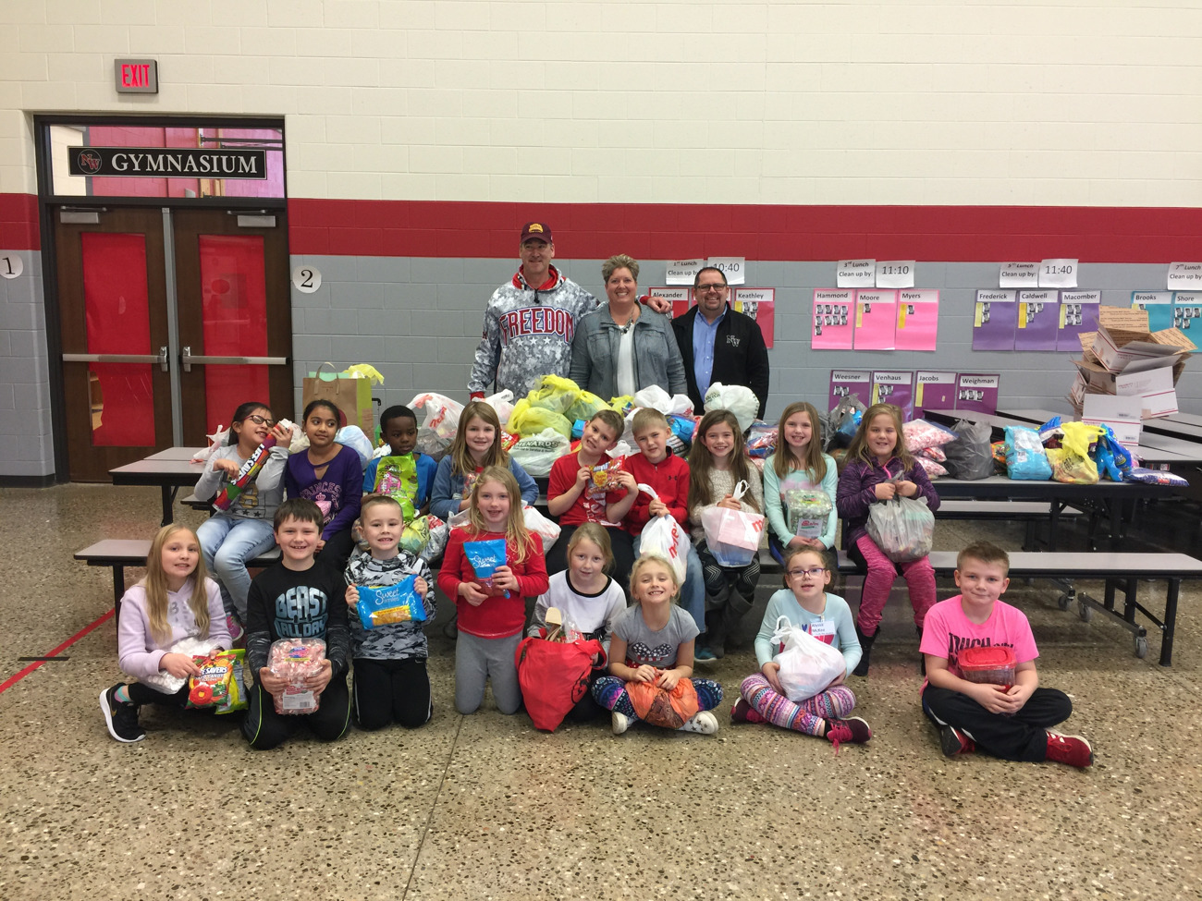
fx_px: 1007
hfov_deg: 61.7
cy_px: 450
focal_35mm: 29
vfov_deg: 48.2
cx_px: 601
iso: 32
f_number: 2.2
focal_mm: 4.15
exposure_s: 1/15
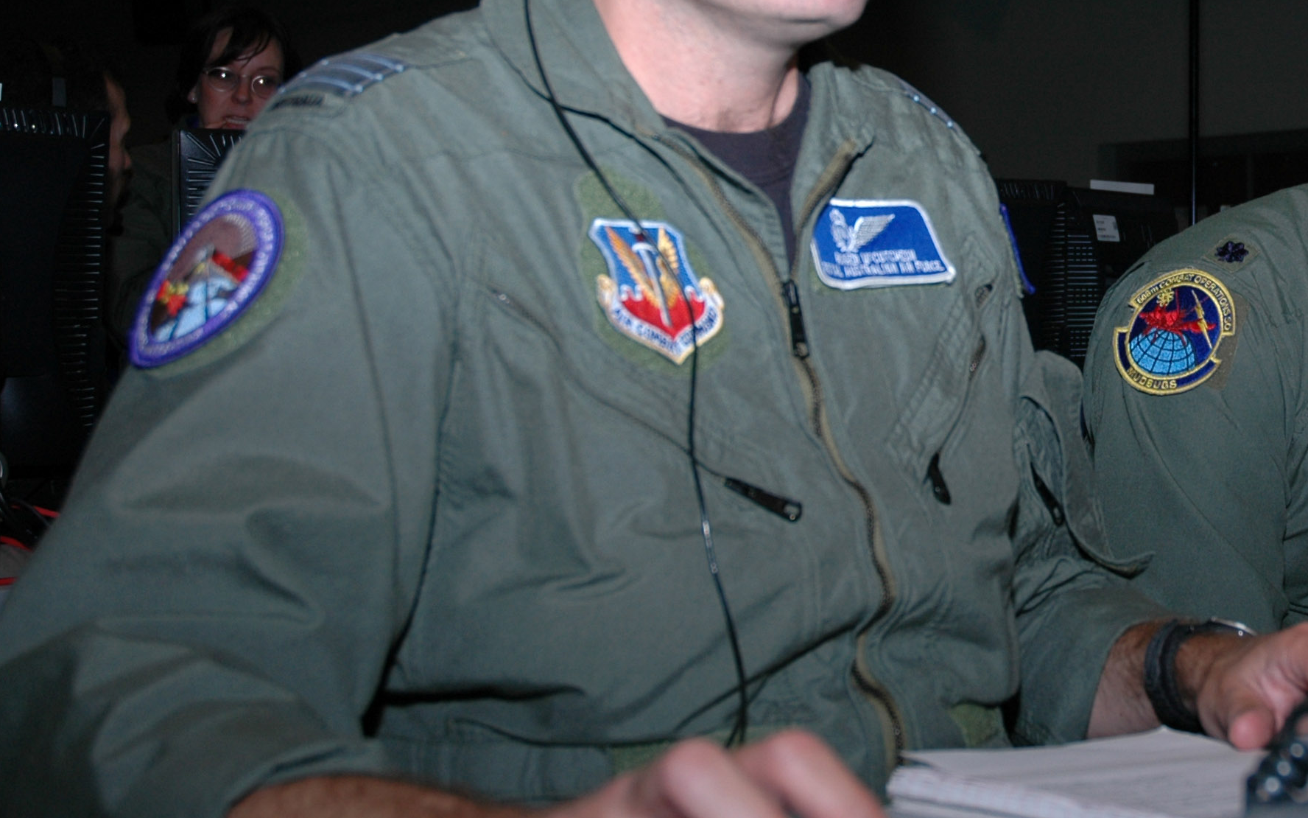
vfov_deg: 18.6
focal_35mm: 70
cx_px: 1098
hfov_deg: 28.6
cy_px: 240
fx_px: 2490
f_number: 4
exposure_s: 1/60
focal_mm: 27
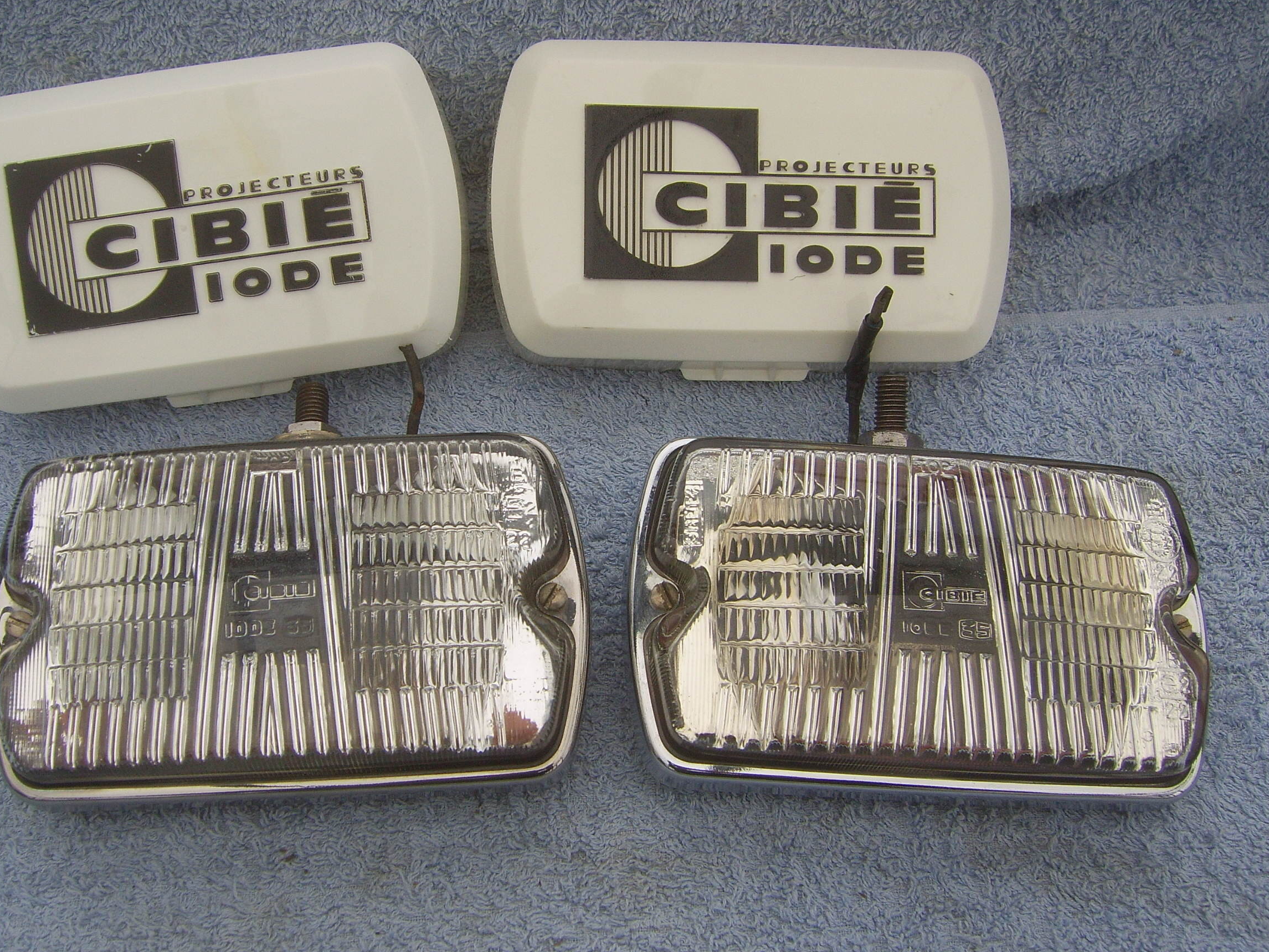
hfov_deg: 43.8
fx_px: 1576
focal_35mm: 43
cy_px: 453
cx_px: 562
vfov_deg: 33.6
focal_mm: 7.8
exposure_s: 1/100
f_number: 4
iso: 50
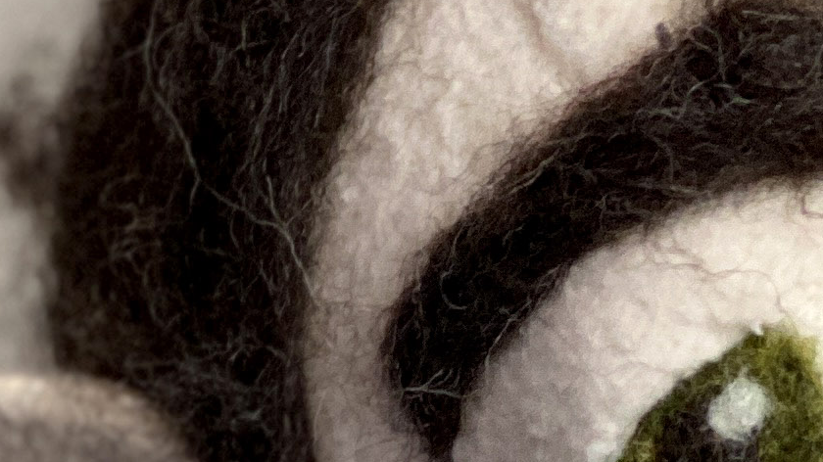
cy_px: 1224
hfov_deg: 7.9
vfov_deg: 4.3
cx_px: 930
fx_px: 5934
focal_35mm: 272
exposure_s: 1/120
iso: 125
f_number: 2
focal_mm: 6
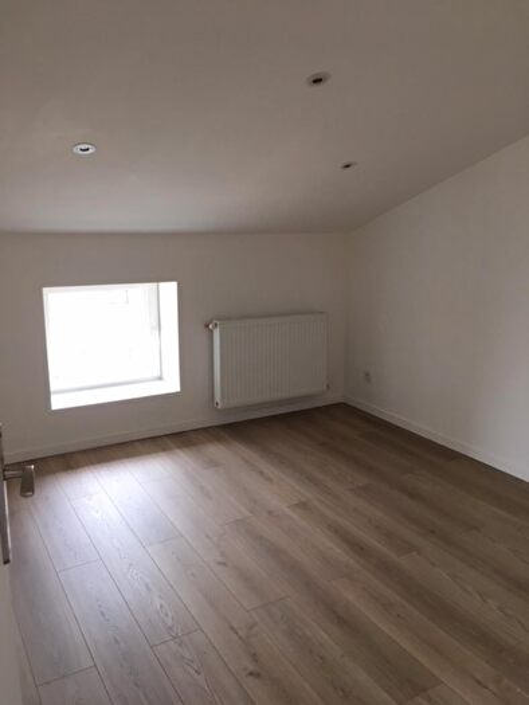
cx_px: 264
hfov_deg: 48.2
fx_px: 591
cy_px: 352
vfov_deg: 61.6
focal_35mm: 29
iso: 64
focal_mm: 4.15
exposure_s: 1/33
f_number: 2.2
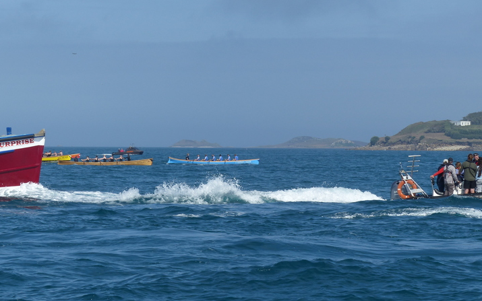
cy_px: 127
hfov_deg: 13.3
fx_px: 2063
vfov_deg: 8.4
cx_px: 241
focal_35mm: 157
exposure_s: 1/1300
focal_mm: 26.5
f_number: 4
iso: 100
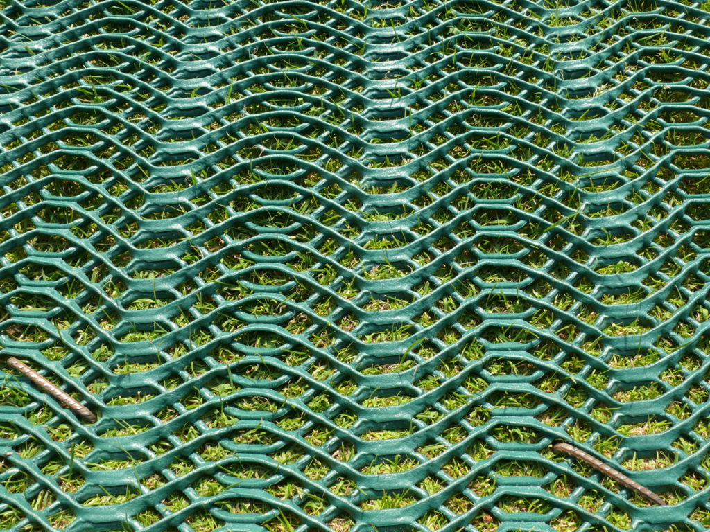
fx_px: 718
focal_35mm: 35
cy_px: 266
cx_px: 355
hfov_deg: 52.6
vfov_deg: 40.7
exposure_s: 1/250
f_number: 4.5
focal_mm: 7.4
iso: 100
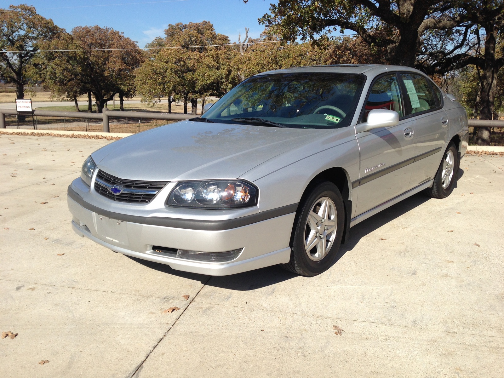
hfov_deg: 55.4
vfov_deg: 42.9
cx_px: 252
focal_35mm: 33
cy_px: 189
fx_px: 480
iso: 50
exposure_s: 1/1748
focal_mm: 4.12
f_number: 2.4
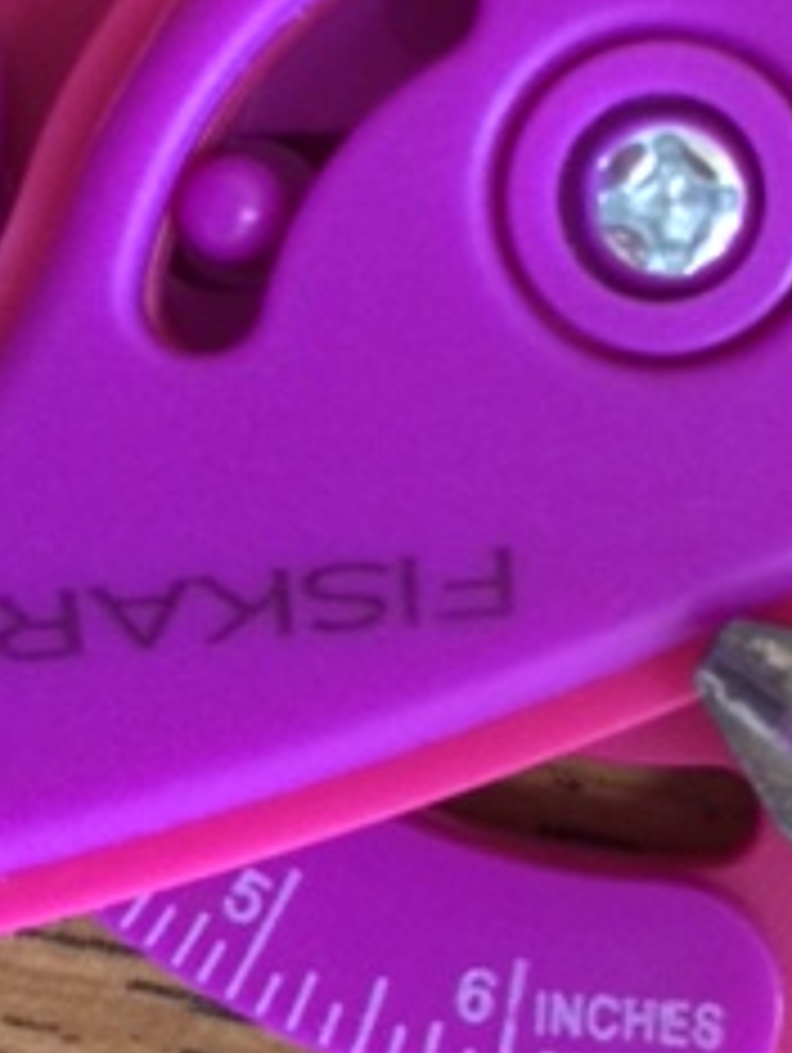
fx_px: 2497
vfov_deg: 23.7
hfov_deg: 17.8
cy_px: 387
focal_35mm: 82
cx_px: 684
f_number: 2.2
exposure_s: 1/24
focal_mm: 4.12
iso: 320
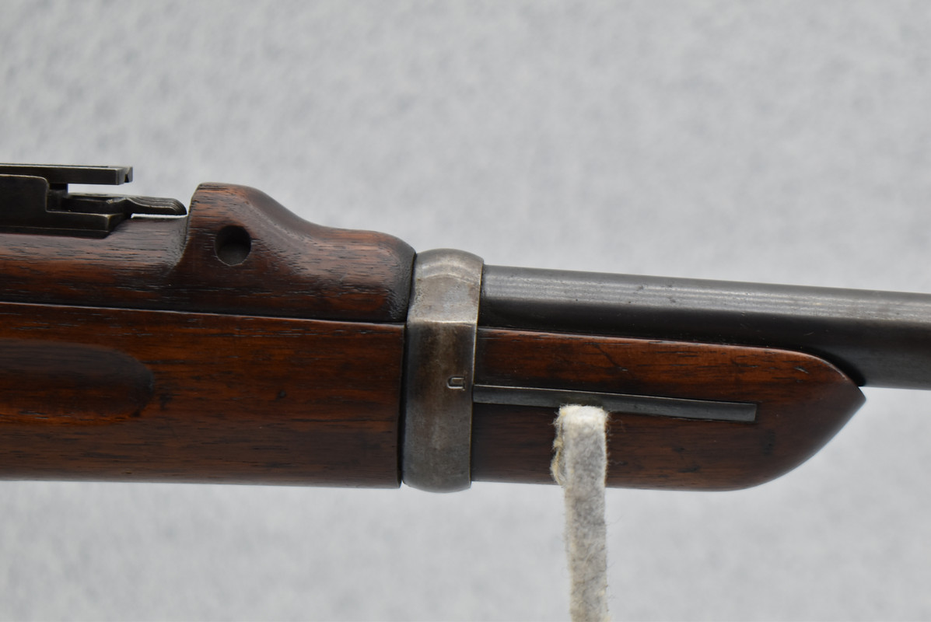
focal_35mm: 82
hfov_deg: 24.6
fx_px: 2135
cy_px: 311
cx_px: 466
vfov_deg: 16.6
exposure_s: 1/60
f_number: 5.6
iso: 200
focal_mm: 55
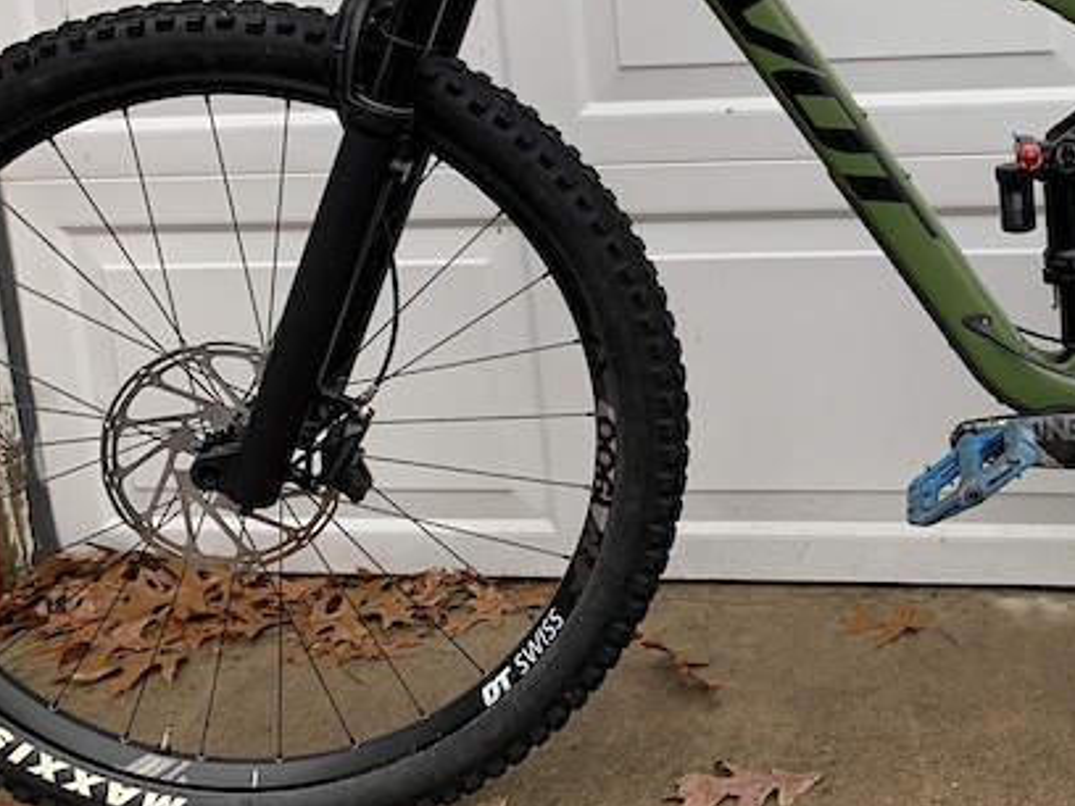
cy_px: 90
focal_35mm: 51
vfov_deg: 27.6
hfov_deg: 35.6
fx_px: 1584
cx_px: 941
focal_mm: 4.25
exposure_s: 1/122
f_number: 1.8
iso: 25
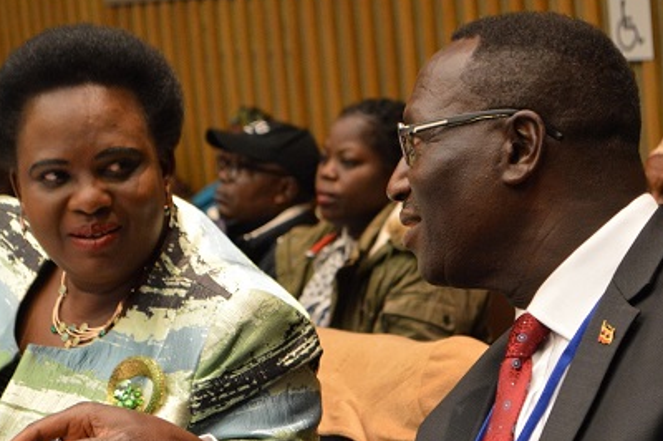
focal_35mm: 128
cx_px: 346
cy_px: 317
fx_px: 2351
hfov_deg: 16.1
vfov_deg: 10.7
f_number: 5.6
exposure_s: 1/40
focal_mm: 55
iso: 1600
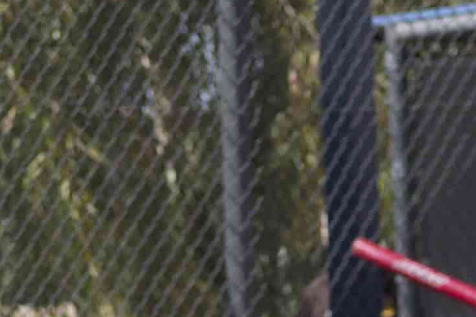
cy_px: 527
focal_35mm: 752
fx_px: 9938
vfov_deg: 1.8
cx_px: 431
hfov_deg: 2.7
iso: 200
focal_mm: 80
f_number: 4
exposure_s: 1/2000
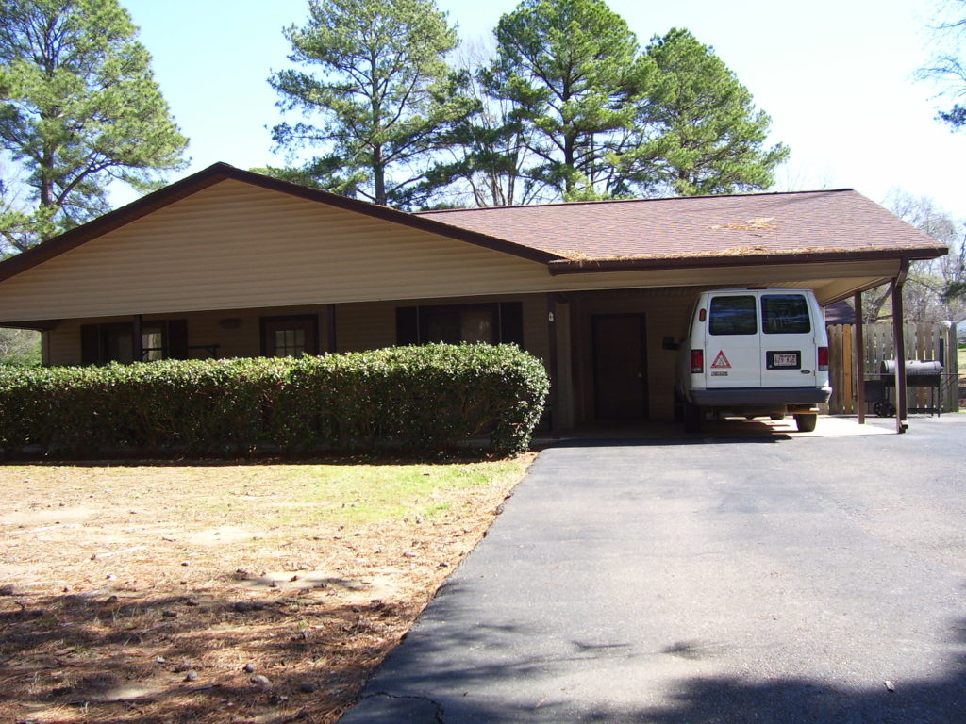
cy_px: 362
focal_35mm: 34
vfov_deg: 41.8
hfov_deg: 54.0
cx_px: 483
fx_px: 949
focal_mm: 5.6
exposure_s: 1/350
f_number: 2.7
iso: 80
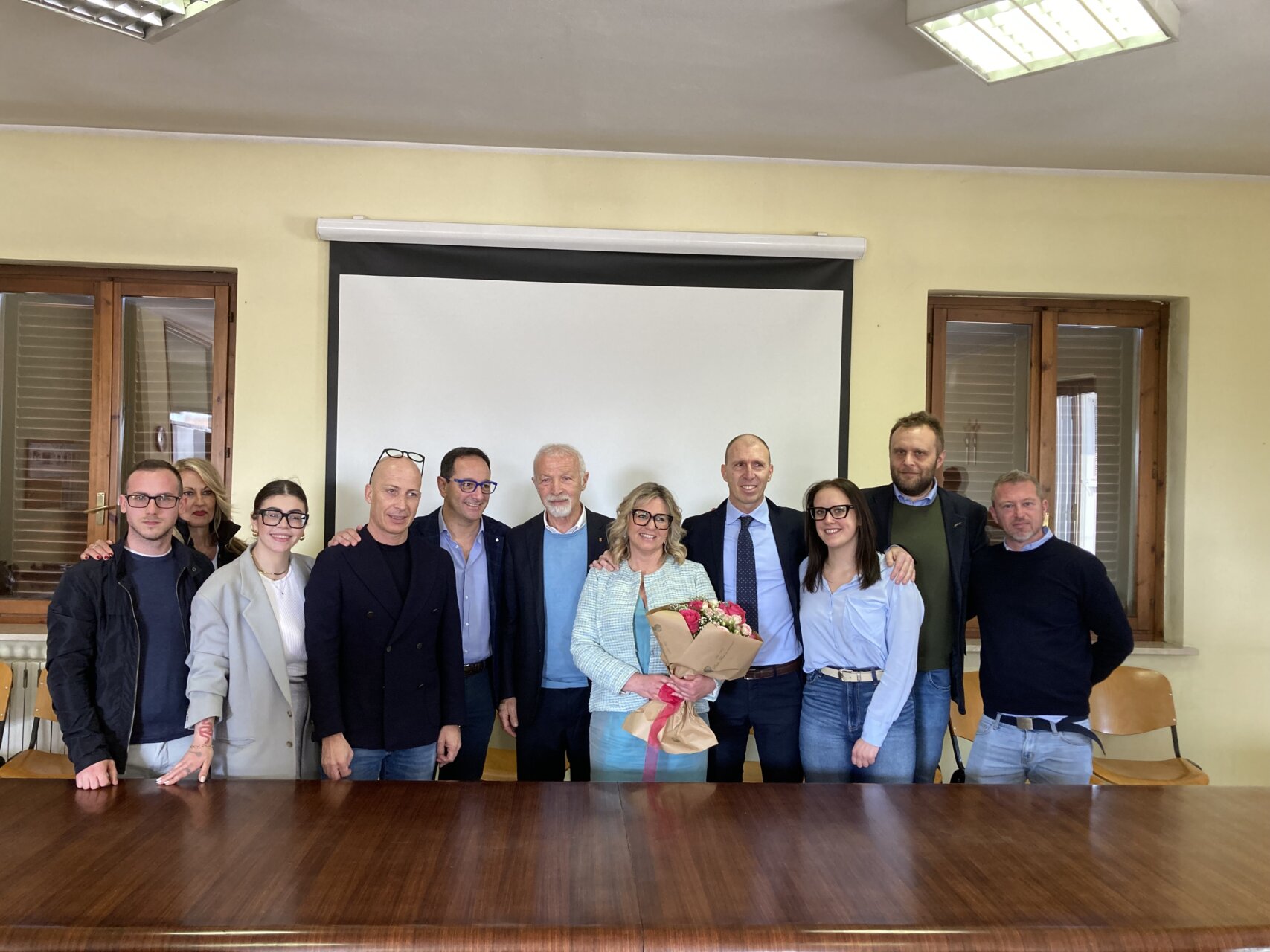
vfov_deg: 49.7
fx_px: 1027
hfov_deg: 63.4
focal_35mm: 28
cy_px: 476
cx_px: 635
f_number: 1.8
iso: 100
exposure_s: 1/50
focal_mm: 3.99
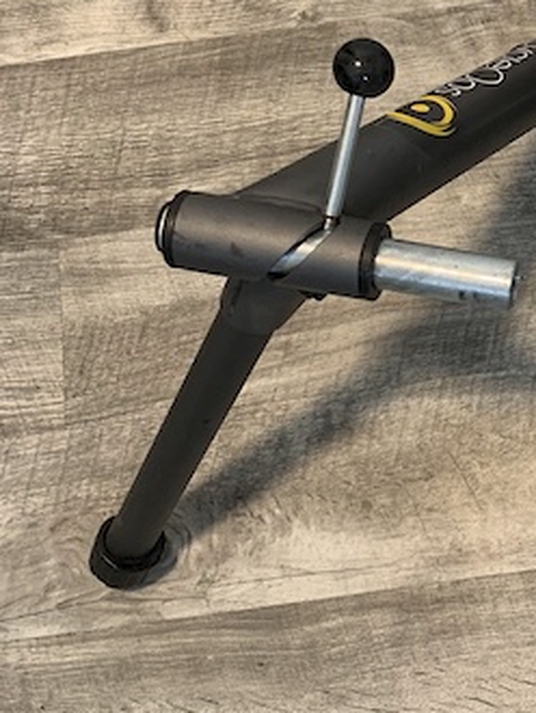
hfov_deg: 21.7
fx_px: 1299
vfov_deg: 30.6
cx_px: 640
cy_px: 281
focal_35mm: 63
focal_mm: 4.25
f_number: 1.8
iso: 125
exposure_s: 1/60
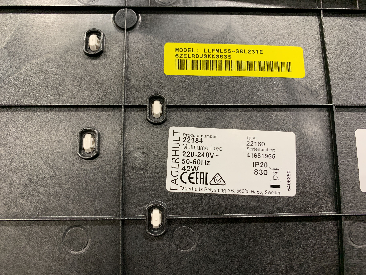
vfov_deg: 53.1
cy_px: 138
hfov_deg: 67.3
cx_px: 183
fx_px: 275
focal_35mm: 26
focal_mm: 4.25
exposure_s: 1/60
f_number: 1.8
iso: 160
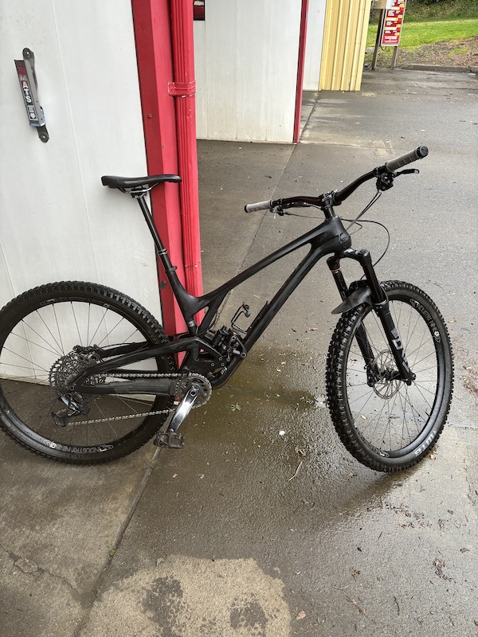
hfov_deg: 53.1
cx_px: 239
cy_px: 318
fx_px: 479
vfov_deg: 67.3
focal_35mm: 26
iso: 125
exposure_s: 1/121
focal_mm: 5.96
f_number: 1.6
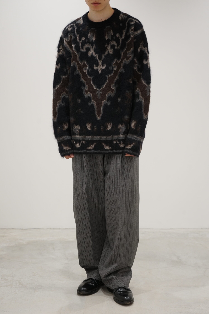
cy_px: 157
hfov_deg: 19.5
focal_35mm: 70
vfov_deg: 28.8
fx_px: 610
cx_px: 104
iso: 640
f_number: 5.6
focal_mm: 70
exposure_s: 1/60
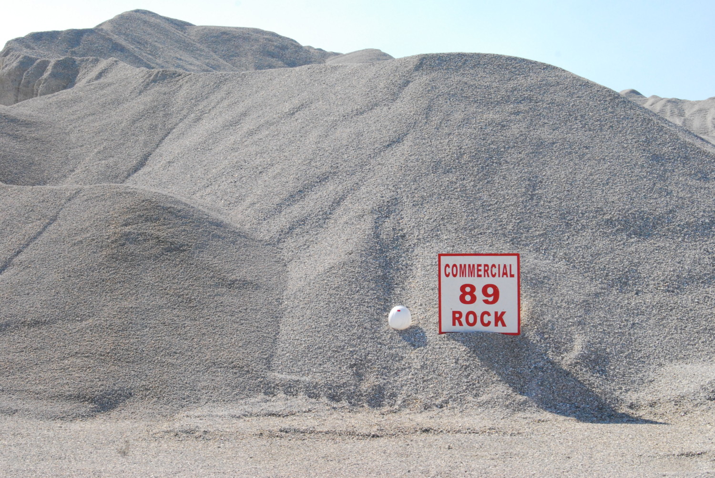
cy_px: 239
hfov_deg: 35.0
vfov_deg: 23.8
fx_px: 1133
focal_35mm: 57
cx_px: 358
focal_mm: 38
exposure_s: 1/1000
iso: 1600
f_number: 16
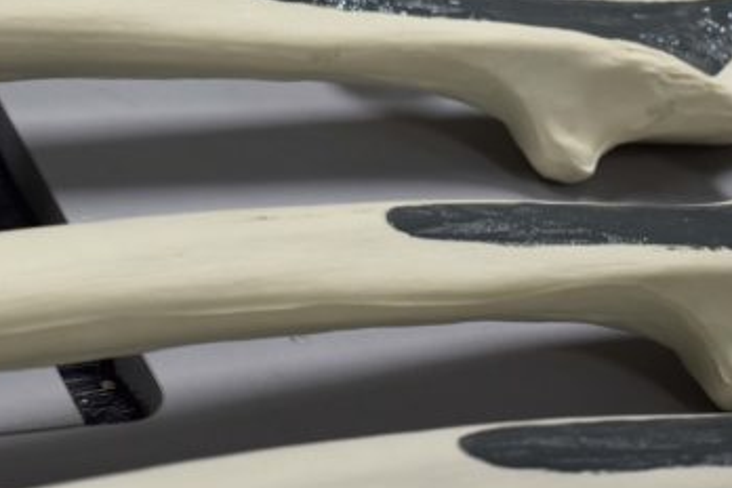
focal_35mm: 149
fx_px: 3032
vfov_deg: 9.1
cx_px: 217
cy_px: -11
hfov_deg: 13.7
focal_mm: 45
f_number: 5
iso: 400
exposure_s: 1/60
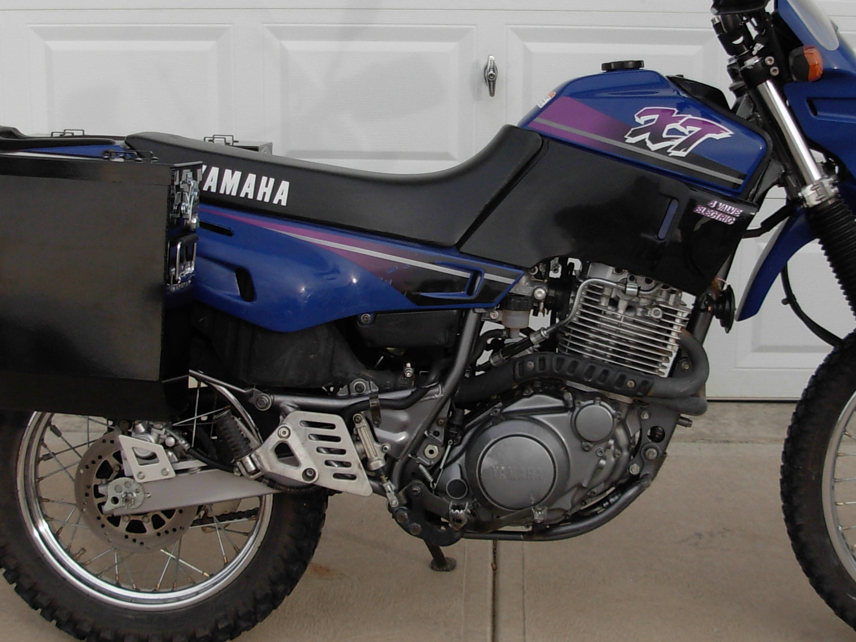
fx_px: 1632
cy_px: 237
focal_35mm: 66
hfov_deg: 29.4
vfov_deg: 22.2
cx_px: 457
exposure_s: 1/470
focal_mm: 6.3
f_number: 2.9
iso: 79
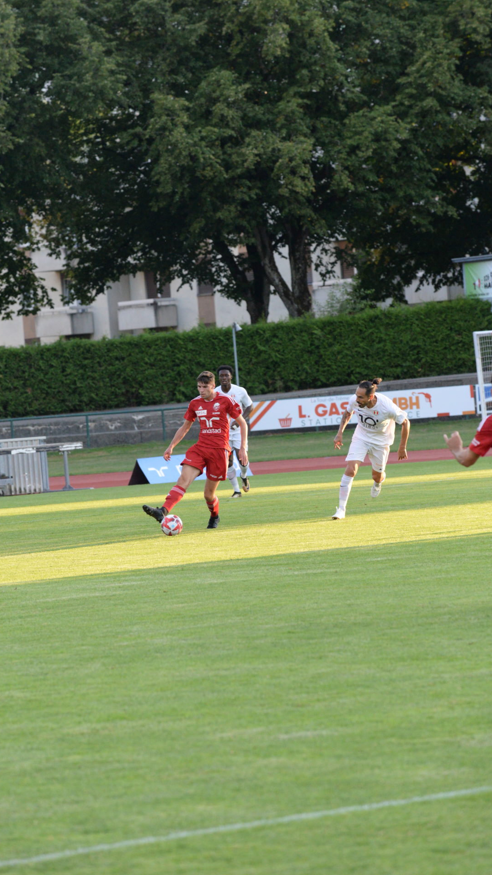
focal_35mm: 210
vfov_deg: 10.3
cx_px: 222
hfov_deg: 5.8
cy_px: 438
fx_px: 4871
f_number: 6.3
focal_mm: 200
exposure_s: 1/1250
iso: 3200
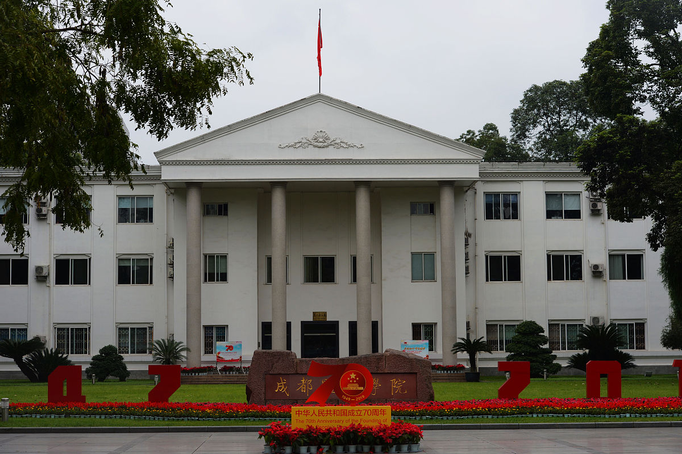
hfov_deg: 28.9
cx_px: 341
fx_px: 1325
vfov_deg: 19.4
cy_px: 227
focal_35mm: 70
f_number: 9
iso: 200
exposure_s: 1/320
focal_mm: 70
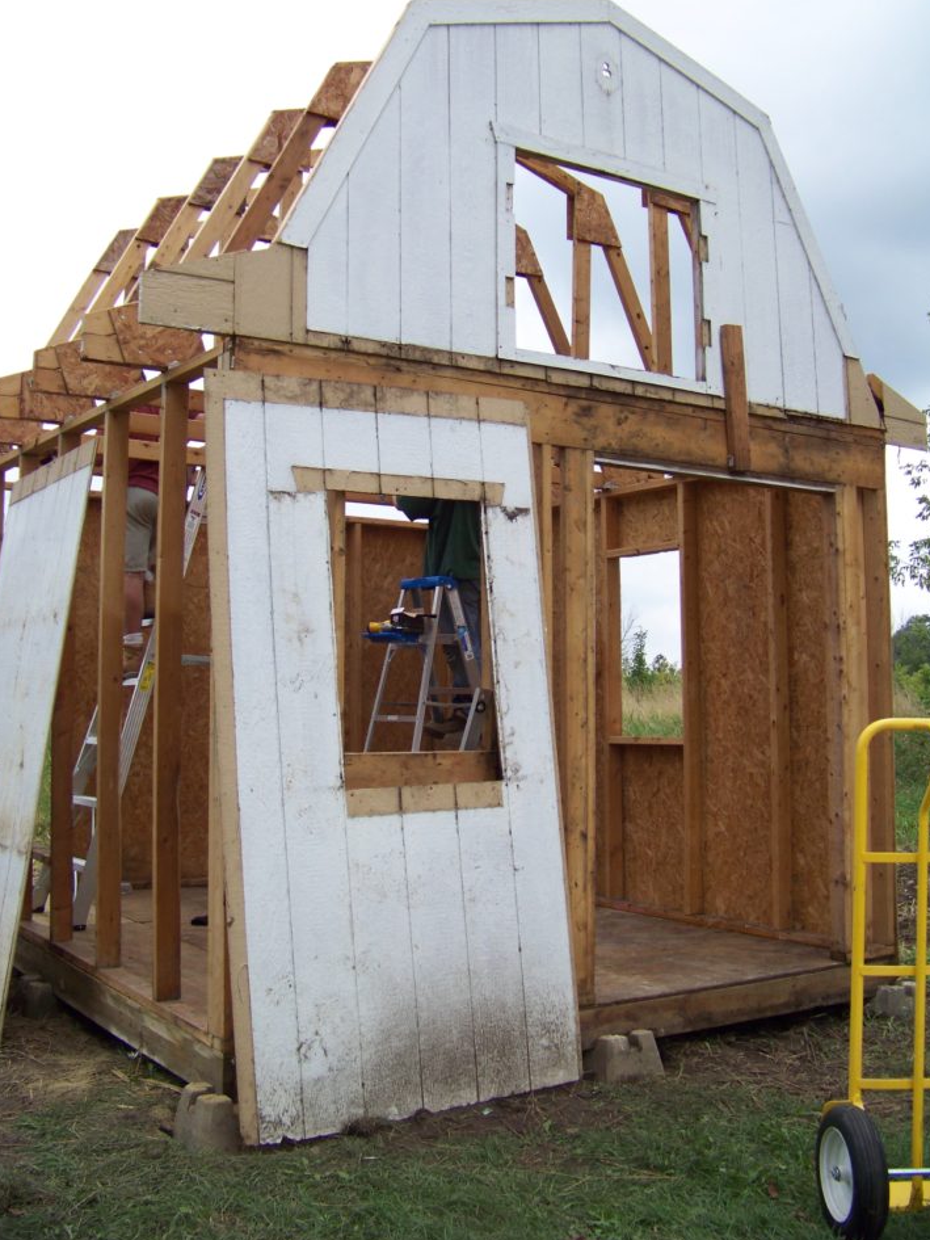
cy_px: 576
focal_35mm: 39
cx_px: 454
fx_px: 1397
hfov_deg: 36.8
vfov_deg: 47.8
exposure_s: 1/500
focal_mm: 5.85
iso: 66
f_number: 2.8
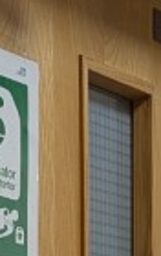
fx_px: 1517
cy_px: 667
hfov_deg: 6.1
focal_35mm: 217
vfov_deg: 8.6
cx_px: 28
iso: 47
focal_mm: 6.81
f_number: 1.85
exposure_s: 1/24.5
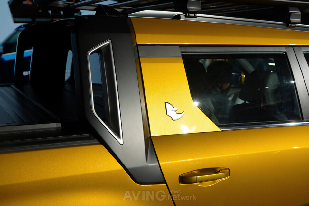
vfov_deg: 31.9
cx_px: 154
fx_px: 360
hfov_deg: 46.4
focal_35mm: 42
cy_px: 103
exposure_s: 1/60
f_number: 4
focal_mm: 28
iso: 125
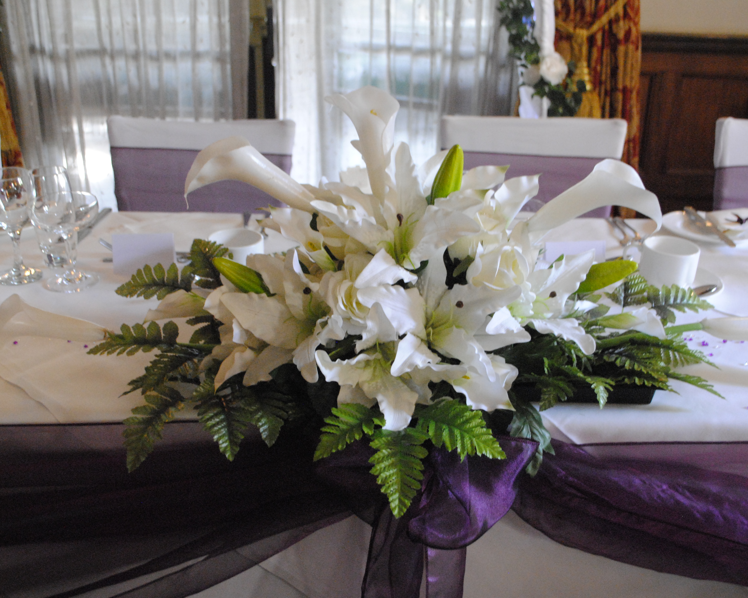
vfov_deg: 39.2
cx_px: 379
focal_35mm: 38
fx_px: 841
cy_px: 303
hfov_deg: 47.9
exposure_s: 1/30
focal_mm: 22
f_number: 4
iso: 1600
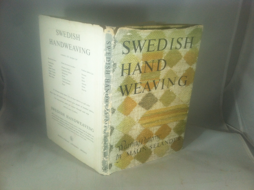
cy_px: 95
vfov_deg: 40.6
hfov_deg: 52.7
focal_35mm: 35
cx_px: 127
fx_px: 256
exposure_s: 1/60
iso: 100
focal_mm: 3.85
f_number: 2.8
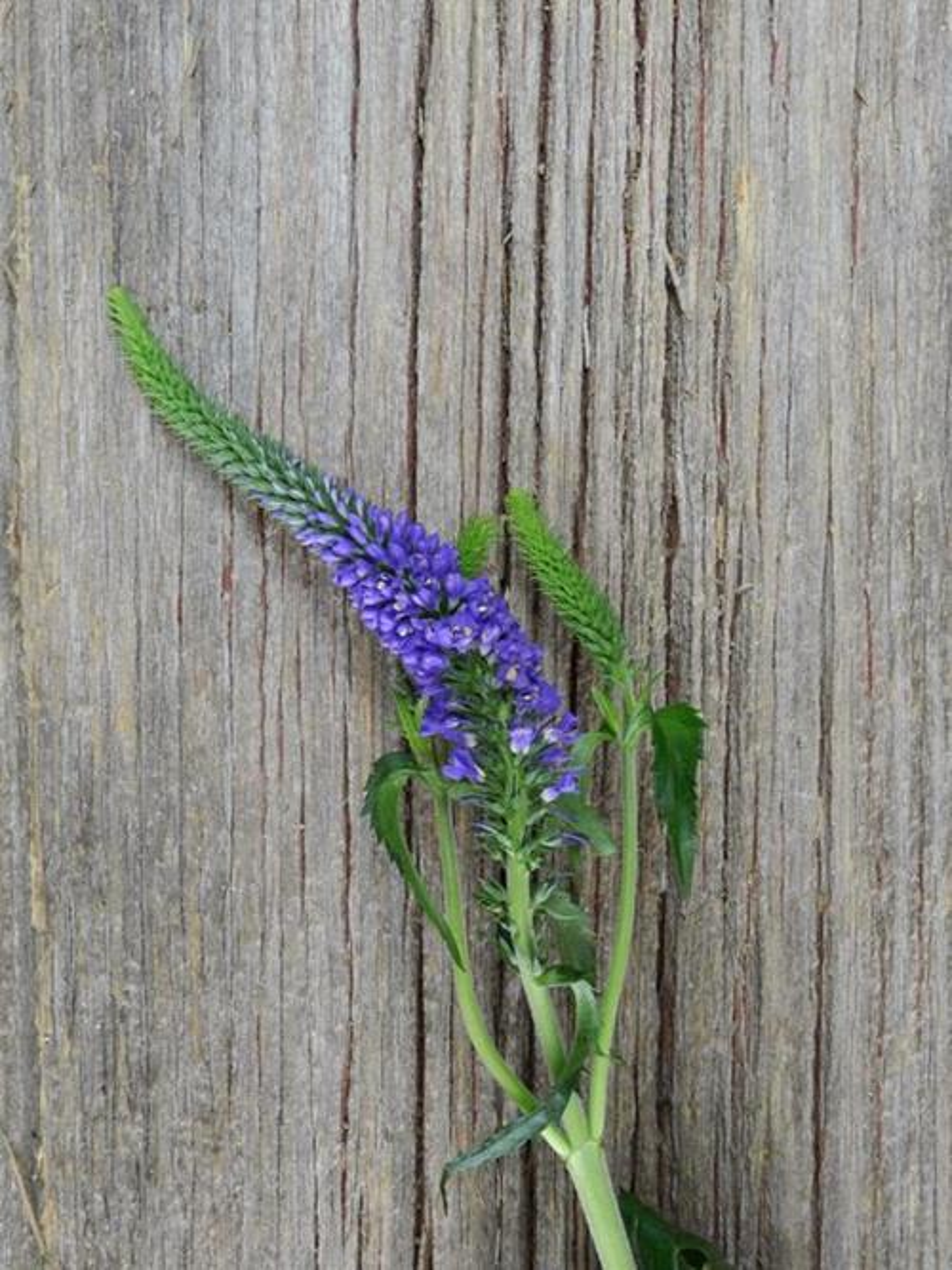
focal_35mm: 60
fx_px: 2201
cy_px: 635
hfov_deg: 24.4
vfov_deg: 32.2
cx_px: 476
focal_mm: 10.7
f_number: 4.6
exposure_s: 1/10
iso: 400
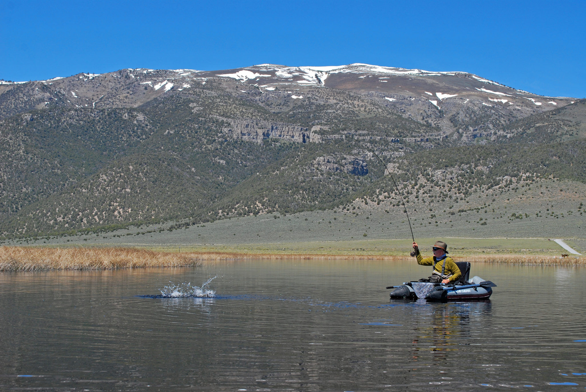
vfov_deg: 25.1
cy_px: 196
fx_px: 880
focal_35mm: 54
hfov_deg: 36.8
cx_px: 293
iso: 200
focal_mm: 36
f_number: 10
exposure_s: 1/400
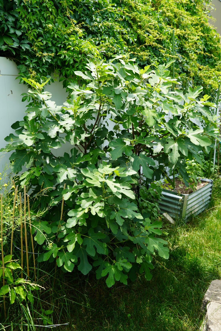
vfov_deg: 59.5
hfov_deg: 41.7
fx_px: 290
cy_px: 166
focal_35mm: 32
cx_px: 110
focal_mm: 21
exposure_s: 1/80
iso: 100
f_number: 5.6
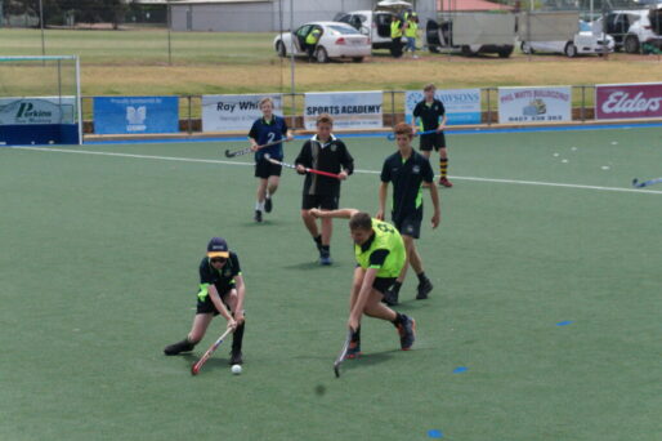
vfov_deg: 10.1
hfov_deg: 15.2
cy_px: 220
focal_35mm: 135
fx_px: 2481
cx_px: 331
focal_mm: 90
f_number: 4.5
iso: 2500
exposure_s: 1/2000
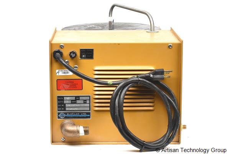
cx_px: 115
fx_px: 249
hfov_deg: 49.6
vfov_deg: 34.2
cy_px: 77
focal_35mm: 39
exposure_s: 1/200
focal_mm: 26
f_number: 8
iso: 100
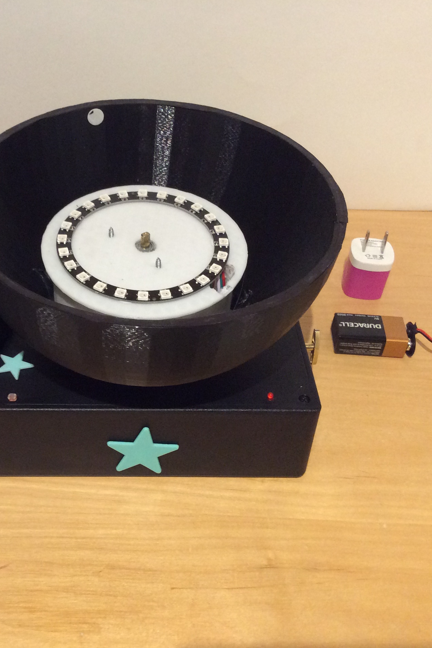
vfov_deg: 43.6
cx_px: 114
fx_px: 810
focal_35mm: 45
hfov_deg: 29.5
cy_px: 321
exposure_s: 1/24
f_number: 2.4
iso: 160
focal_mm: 3.3
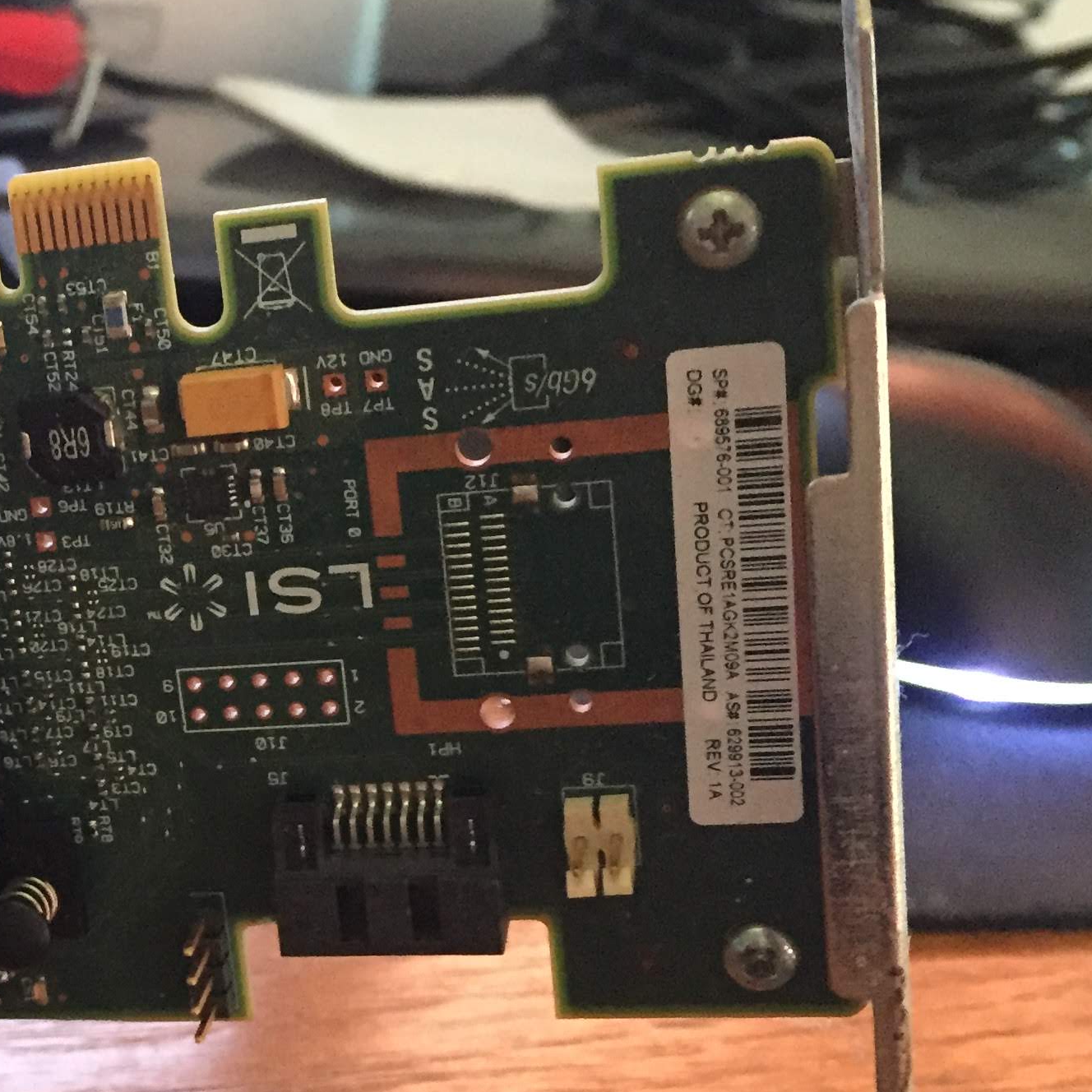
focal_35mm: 63
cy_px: 695
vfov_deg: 27.2
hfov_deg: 25.6
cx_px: -62
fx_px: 2248
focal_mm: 4.15
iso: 320
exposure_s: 1/17
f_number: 2.2
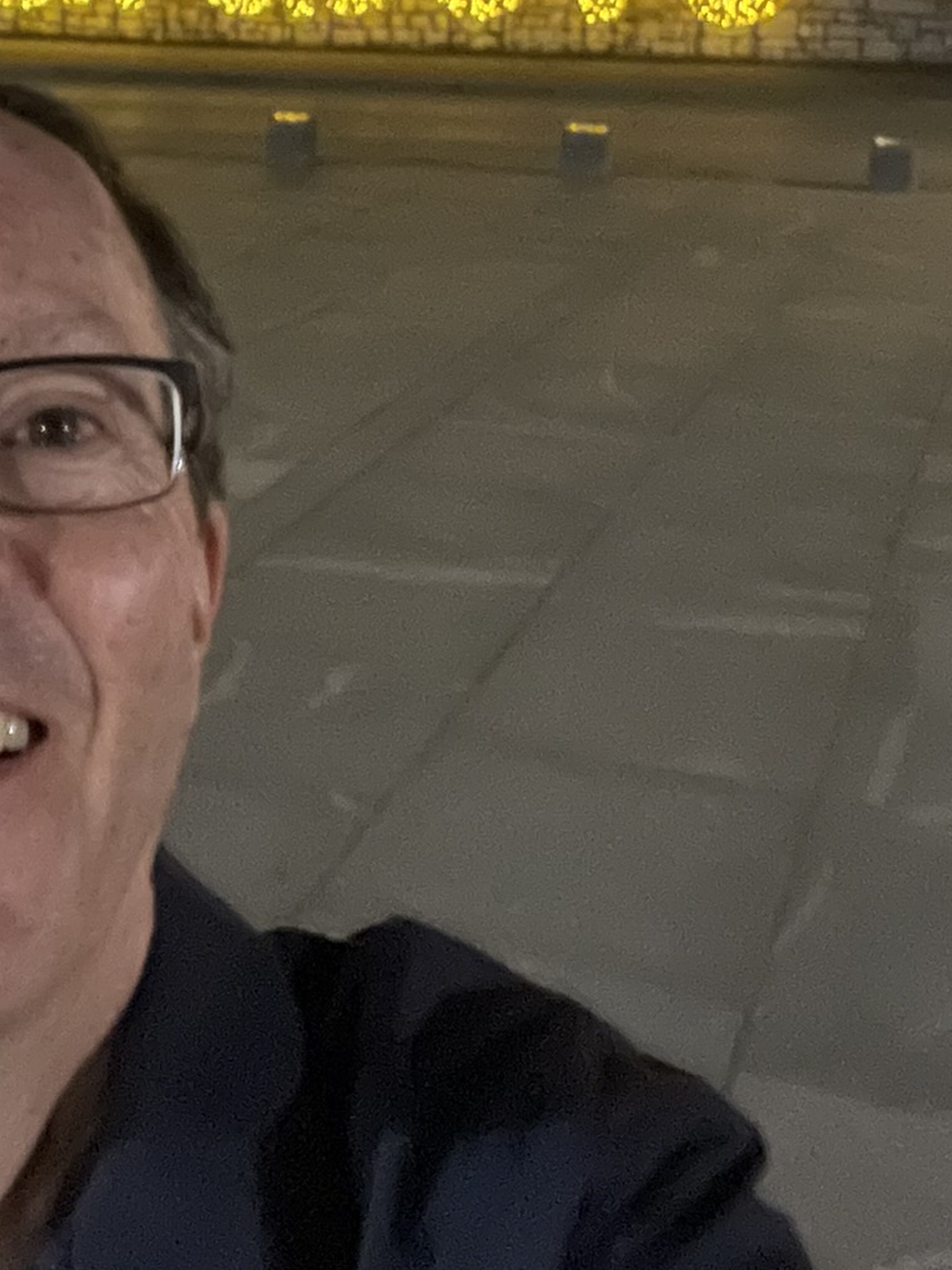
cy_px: 166
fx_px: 2237
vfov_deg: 30.5
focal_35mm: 61
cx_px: -1
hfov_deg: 23.0
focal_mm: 2.71
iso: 1600
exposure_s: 1/14
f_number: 2.2
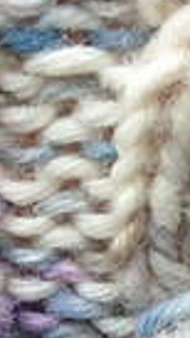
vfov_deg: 16.0
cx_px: 223
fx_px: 1138
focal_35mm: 127
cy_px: 444
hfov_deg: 9.4
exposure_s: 1/100
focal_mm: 3.3
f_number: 2.4
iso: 64
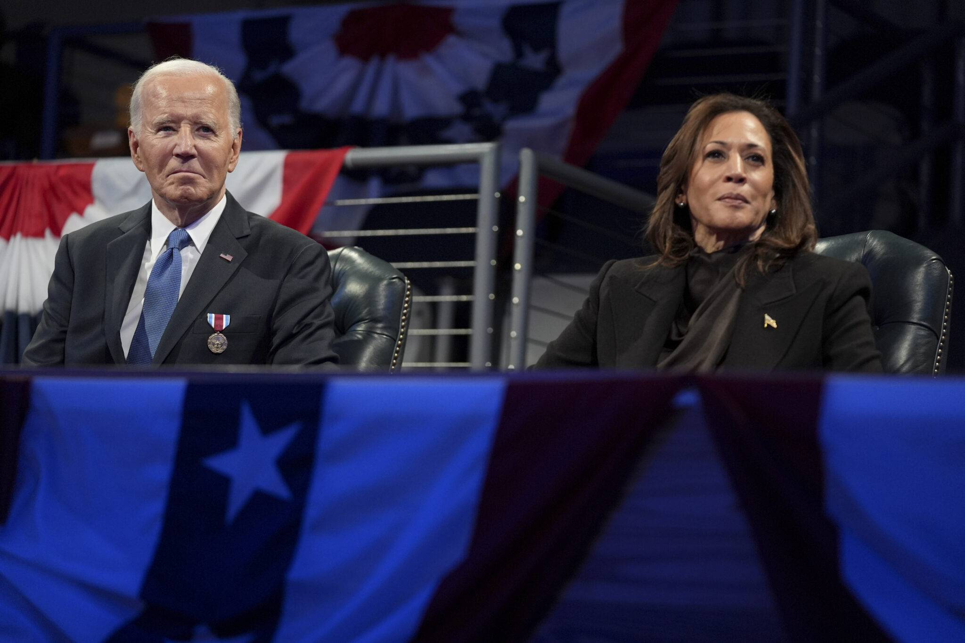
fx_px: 3002
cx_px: 482
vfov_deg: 12.2
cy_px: 322
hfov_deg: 18.3
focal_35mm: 112
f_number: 2.8
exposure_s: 1/200
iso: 2000
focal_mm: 112
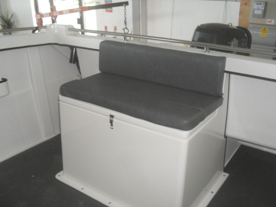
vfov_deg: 40.7
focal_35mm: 35
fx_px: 279
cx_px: 138
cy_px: 104
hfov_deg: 52.6
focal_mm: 6.3
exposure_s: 1/45
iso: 200
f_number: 3.2
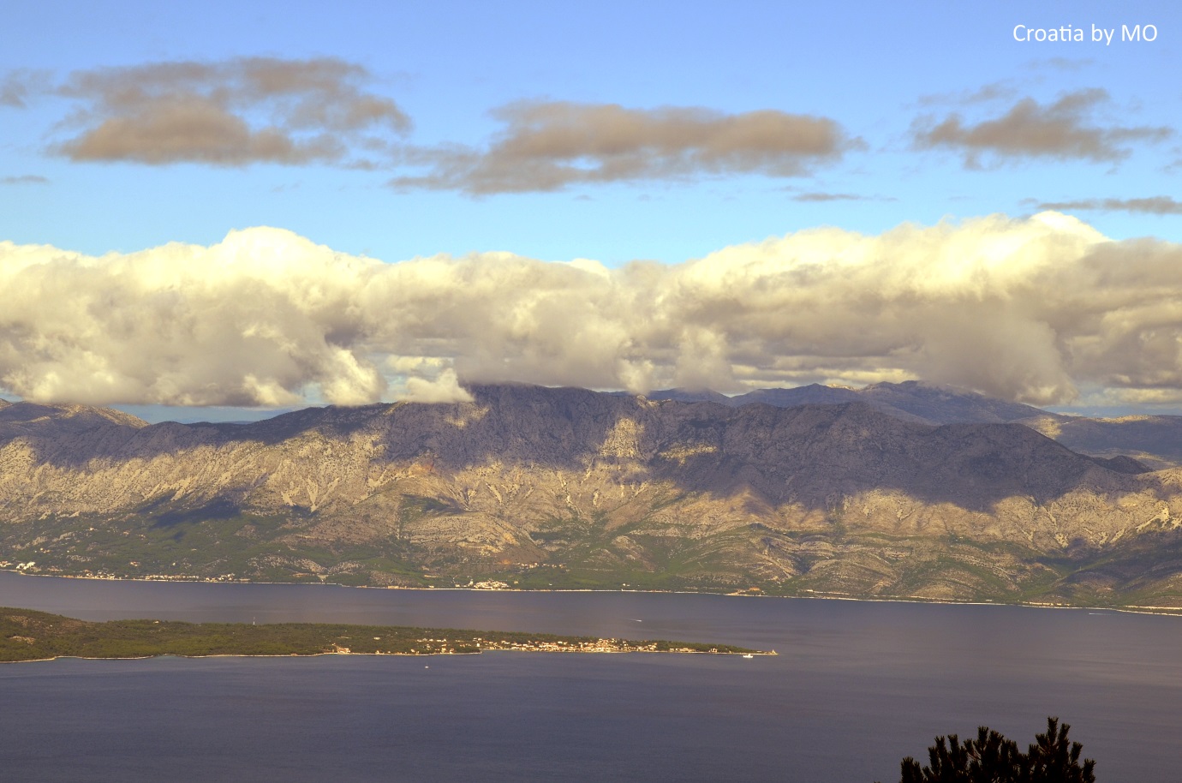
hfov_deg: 22.7
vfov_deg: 15.1
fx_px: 2949
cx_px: 591
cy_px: 392
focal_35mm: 90
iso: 100
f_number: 10
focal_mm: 60
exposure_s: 1/400
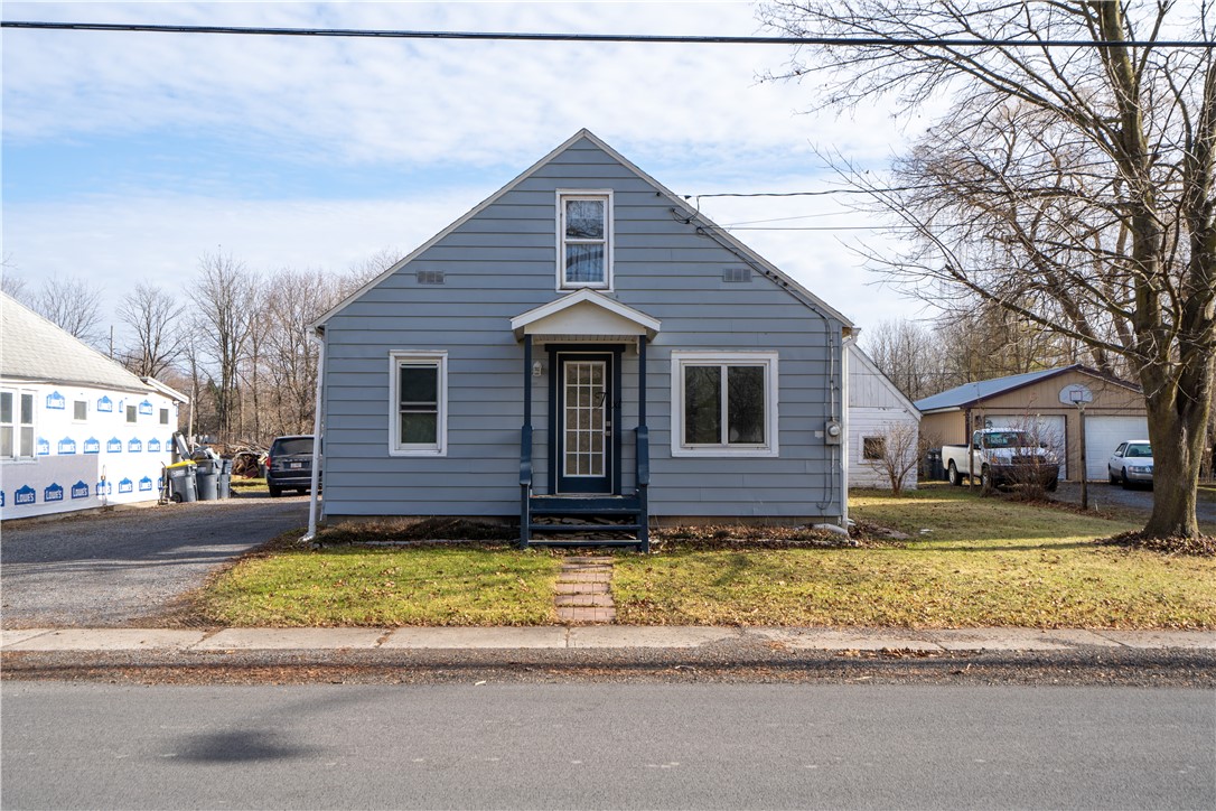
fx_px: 1182
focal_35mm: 35
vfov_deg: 37.9
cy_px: 406
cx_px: 608
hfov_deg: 54.4
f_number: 9
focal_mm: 35
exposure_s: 1/125
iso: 100
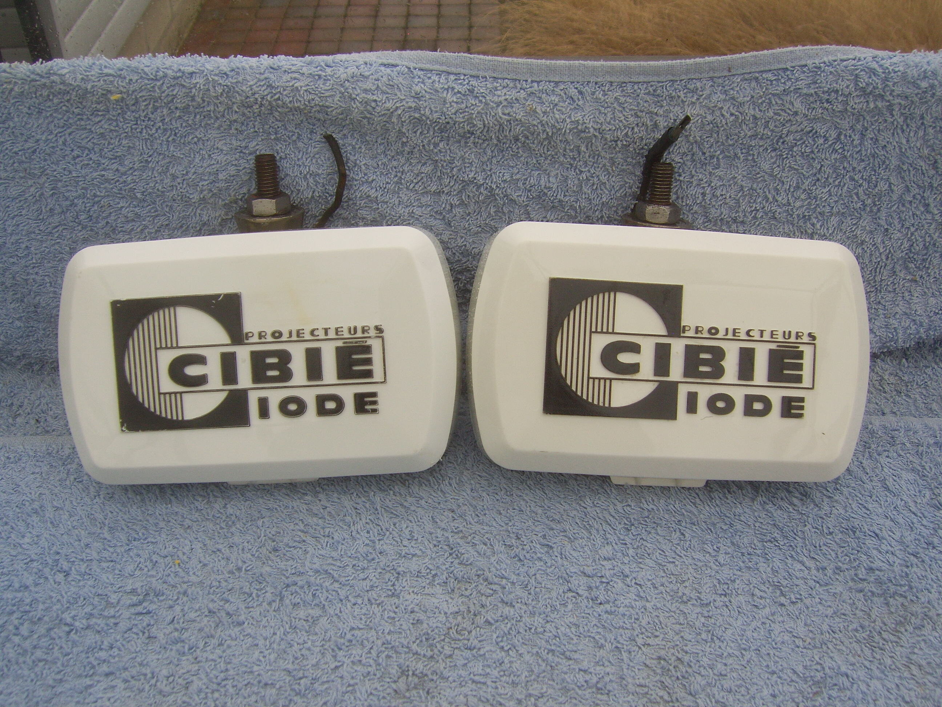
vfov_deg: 37.7
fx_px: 1034
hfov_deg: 49.0
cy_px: 354
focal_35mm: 38
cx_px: 471
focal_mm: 7.8
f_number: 4
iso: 50
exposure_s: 1/100
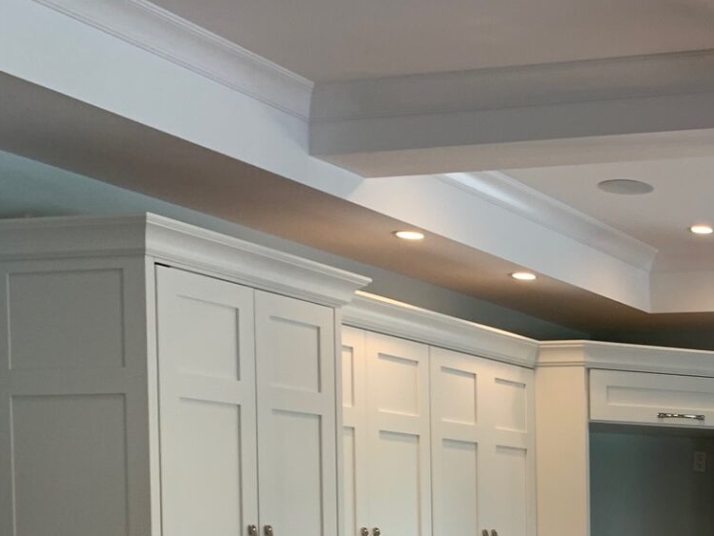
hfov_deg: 25.3
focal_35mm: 67
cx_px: 910
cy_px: 607
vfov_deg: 20.8
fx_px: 1382
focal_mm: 4.25
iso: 64
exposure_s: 1/120
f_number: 1.8
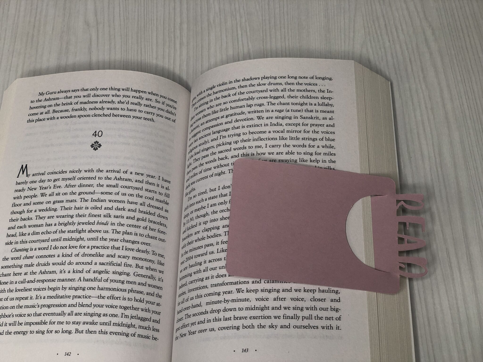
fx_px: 726
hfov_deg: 36.8
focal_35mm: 52
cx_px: 242
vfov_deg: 28.0
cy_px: 181
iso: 20
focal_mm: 6
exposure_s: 1/60
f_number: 2.4
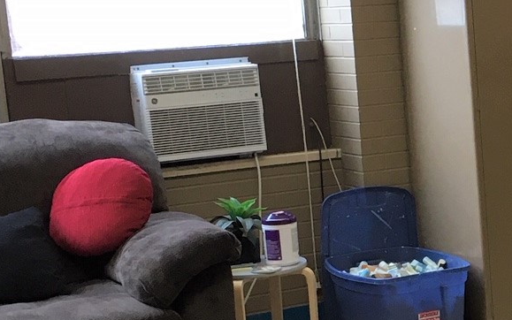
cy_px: 257
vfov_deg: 12.2
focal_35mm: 107
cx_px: 585
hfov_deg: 18.6
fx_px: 1493
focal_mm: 4.15
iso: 32
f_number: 2.2
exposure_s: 1/30
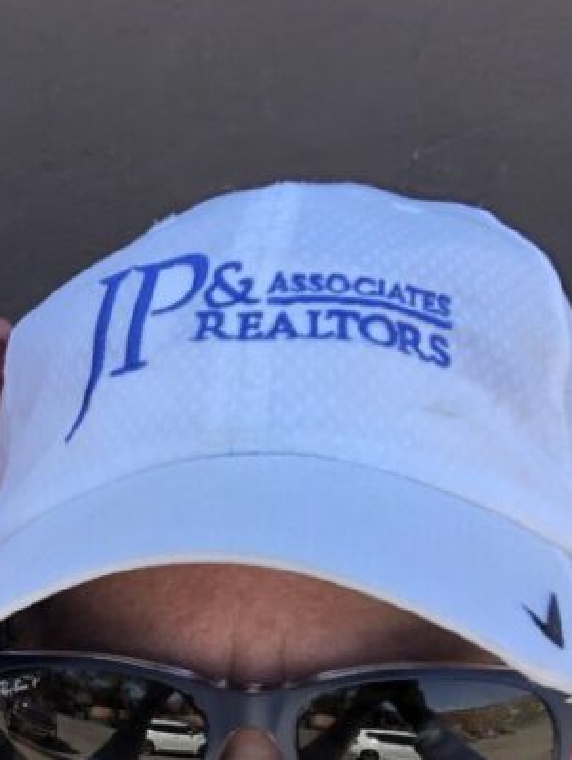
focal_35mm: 82
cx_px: -19
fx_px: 1804
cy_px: 719
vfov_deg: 23.1
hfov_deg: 17.5
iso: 20
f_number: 2.2
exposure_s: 1/149
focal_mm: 2.87
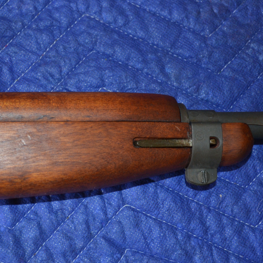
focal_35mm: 85
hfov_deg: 20.2
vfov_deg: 20.5
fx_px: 729
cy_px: 132
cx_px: 56
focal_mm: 35
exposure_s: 1/60
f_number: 4.2
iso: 800
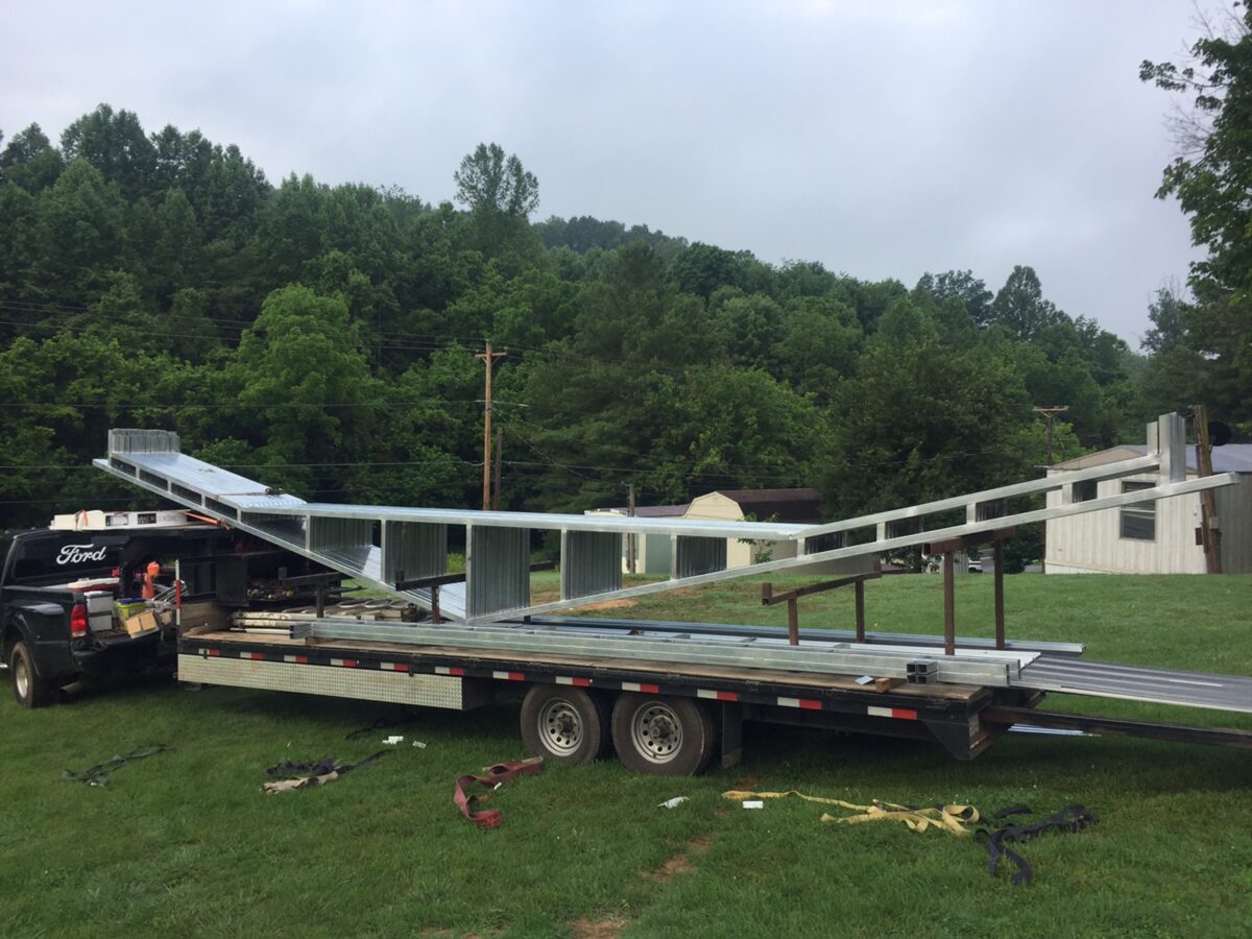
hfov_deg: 61.7
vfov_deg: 48.2
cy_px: 470
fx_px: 1049
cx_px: 626
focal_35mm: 29
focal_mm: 4.15
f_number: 2.2
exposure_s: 1/275
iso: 32
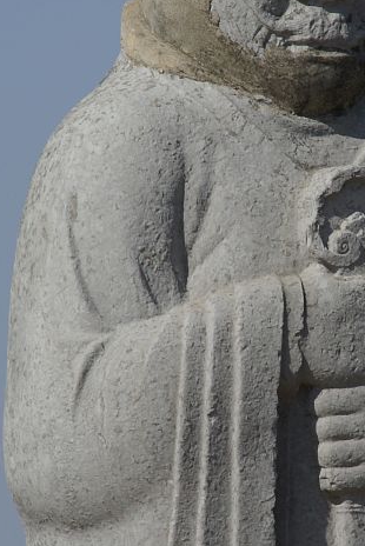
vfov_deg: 2.7
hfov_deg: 1.8
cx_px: 310
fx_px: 11783
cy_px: 285
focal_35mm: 776
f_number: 16
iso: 100
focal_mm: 200
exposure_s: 1/125
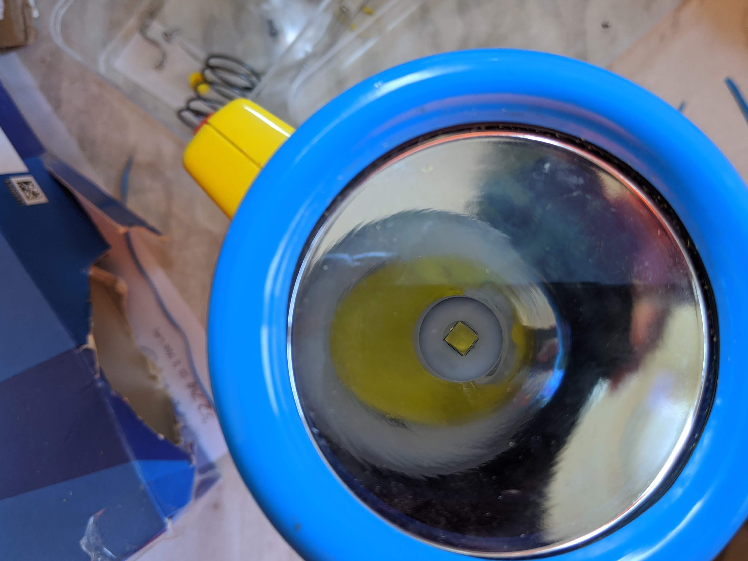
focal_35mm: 32
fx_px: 692
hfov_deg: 56.8
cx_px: 398
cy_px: 267
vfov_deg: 44.2
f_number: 1.8
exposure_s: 1/49.9
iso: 74
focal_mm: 4.44
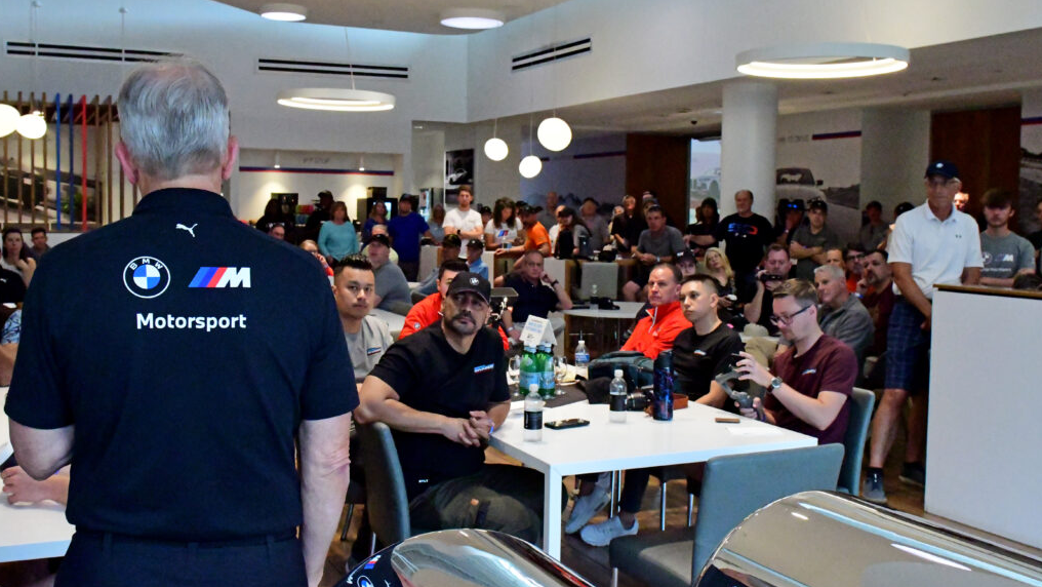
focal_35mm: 38
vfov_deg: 31.2
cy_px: 275
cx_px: 520
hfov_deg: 52.8
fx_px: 1050
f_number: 7.1
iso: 22800
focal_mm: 24
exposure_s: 1/320
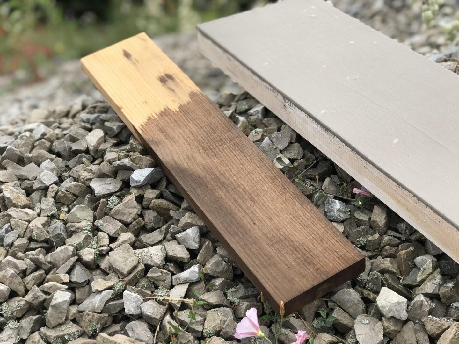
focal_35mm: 57
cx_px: 230
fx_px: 756
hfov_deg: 33.8
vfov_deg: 25.7
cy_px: 172
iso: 20
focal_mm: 6.6
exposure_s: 1/409
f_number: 2.8
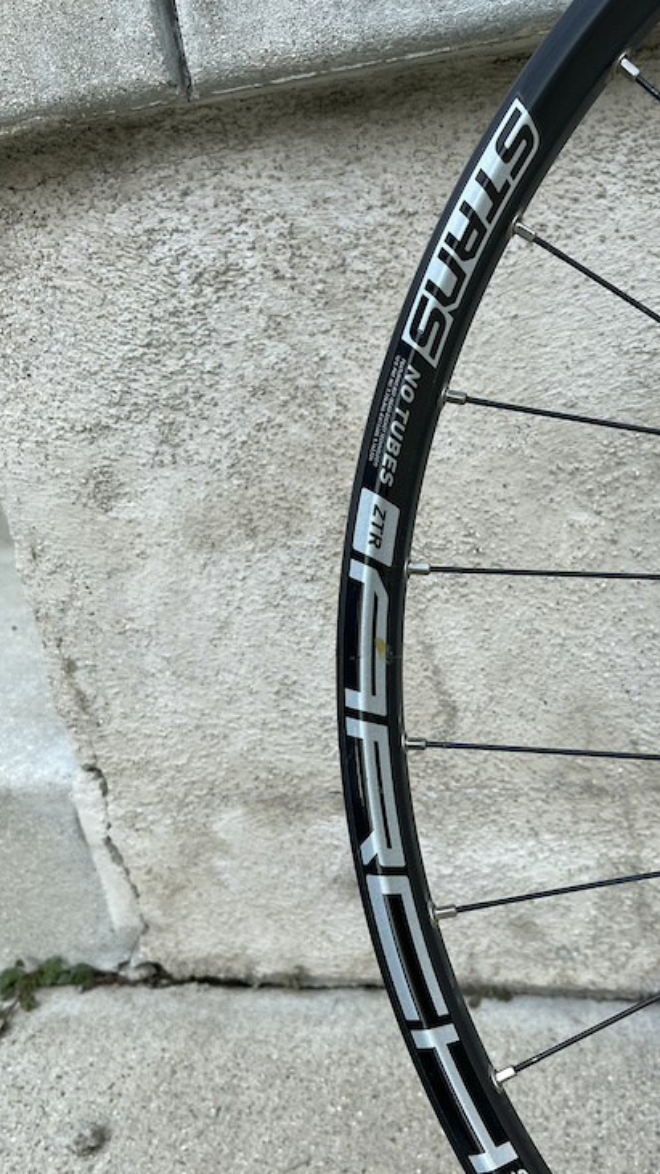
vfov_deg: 62.5
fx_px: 965
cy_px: 634
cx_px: 437
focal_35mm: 31
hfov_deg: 37.4
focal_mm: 5.1
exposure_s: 1/121
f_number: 1.6
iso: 40
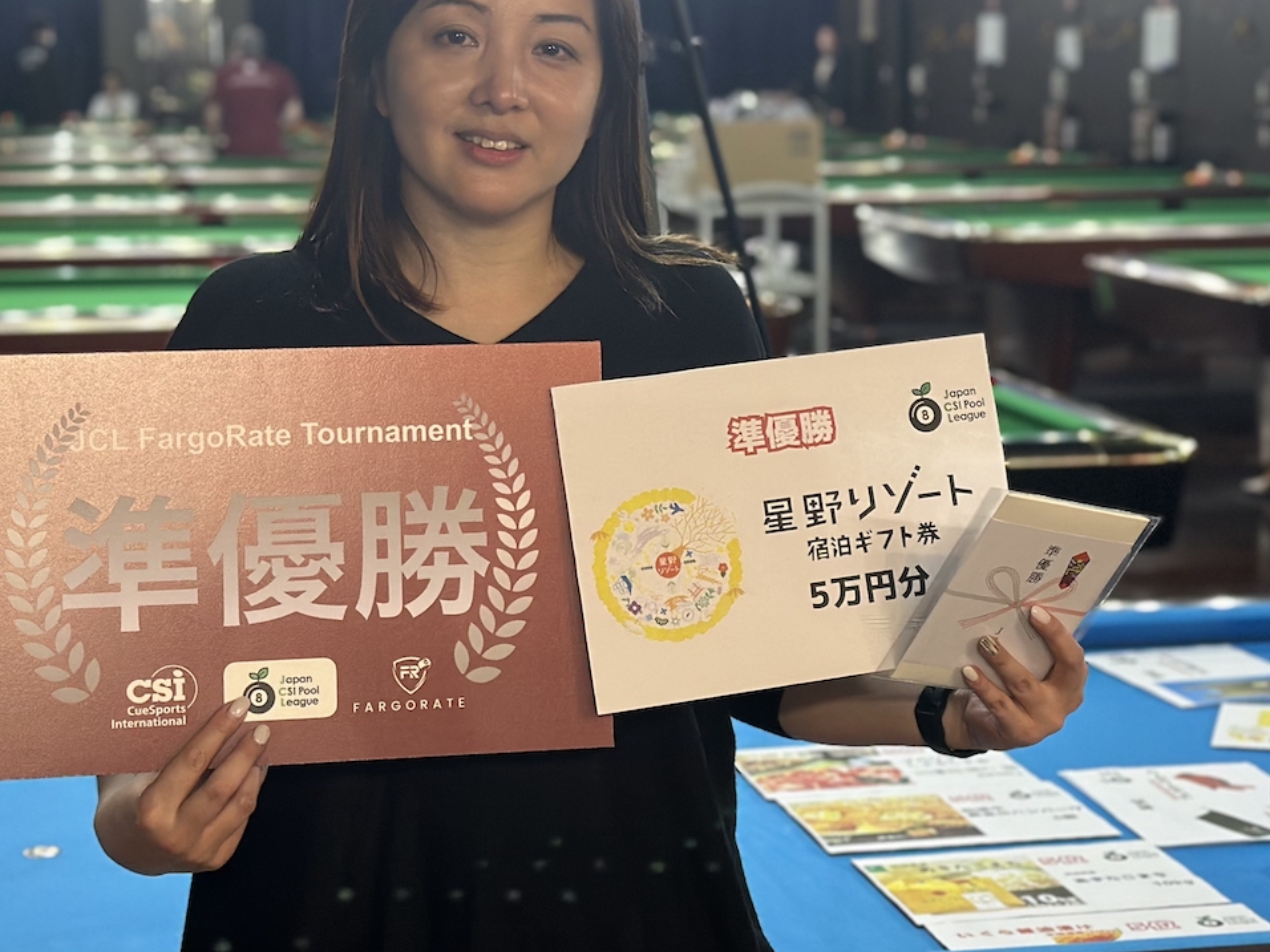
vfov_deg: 18.2
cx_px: 726
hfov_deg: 24.1
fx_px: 2972
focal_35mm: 81
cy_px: 349
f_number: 1.78
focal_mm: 6.86
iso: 250
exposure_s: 1/50
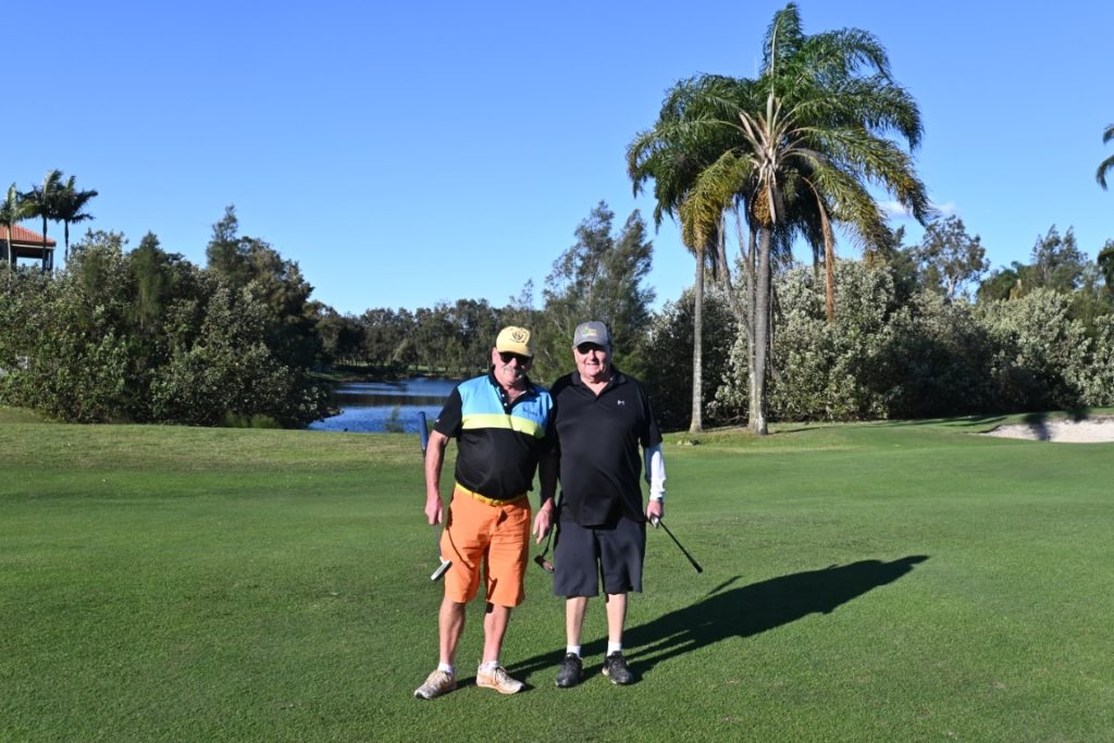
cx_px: 557
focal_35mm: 38
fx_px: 1161
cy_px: 372
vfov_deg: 35.5
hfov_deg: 51.3
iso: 400
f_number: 6.3
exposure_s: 1/1600
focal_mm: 25
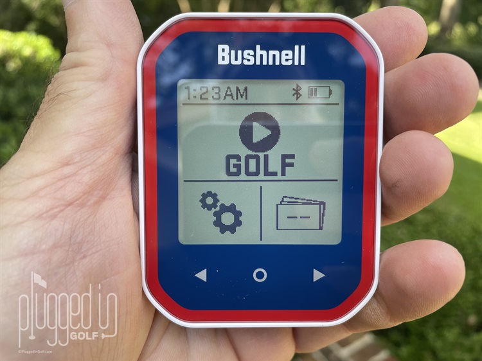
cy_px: 180
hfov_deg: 67.3
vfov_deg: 53.0
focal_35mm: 26
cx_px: 241
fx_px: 362
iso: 32
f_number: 1.6
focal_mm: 4.2
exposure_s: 1/307
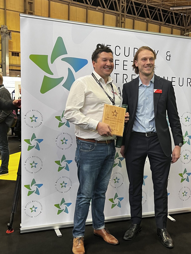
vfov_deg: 67.3
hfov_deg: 53.1
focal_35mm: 26
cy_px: 127
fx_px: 191
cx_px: 96
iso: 100
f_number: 1.6
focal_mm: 5.1
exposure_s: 1/50
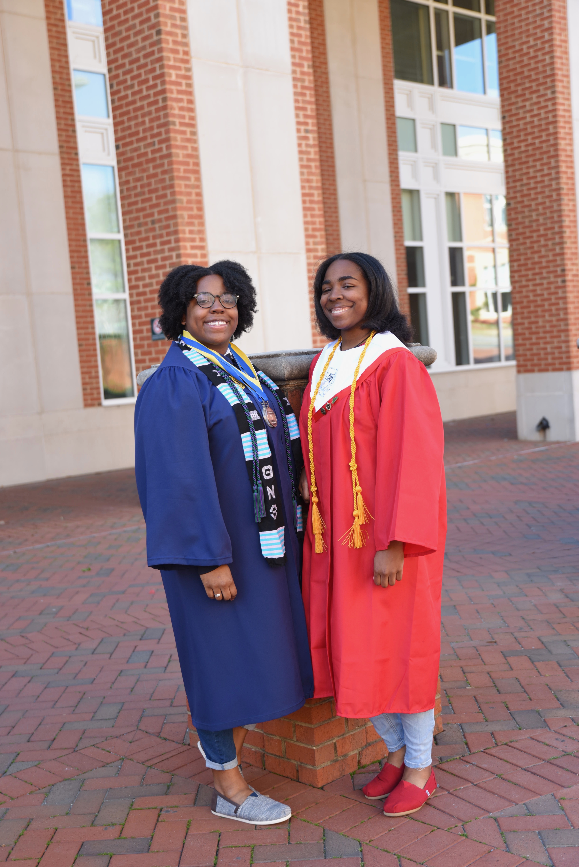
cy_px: 434
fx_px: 1157
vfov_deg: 41.1
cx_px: 290
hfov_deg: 28.1
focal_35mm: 48
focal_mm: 48
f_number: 2.8
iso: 200
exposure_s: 1/250
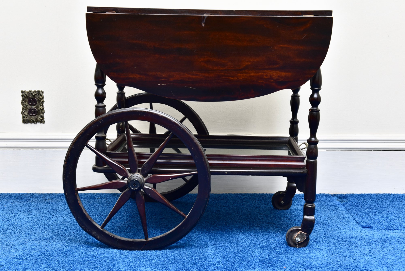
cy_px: 136
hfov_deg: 38.2
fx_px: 585
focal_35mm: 52
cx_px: 202
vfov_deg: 26.0
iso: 100
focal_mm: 52
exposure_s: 1/60
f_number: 10
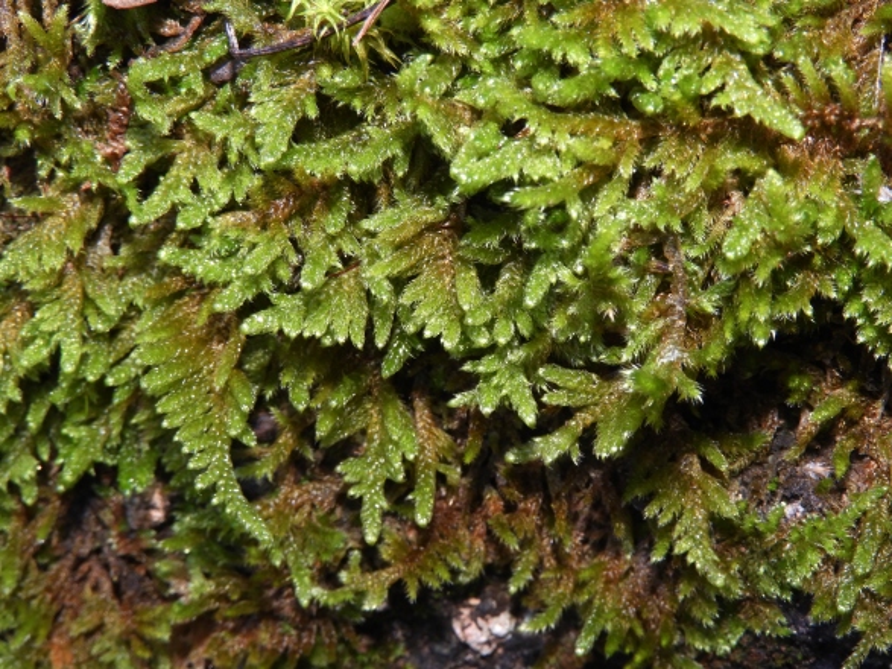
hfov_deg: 32.2
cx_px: 446
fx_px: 1546
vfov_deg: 24.4
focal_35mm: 60
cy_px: 334
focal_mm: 10.7
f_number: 5.3
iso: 200
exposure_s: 1/30
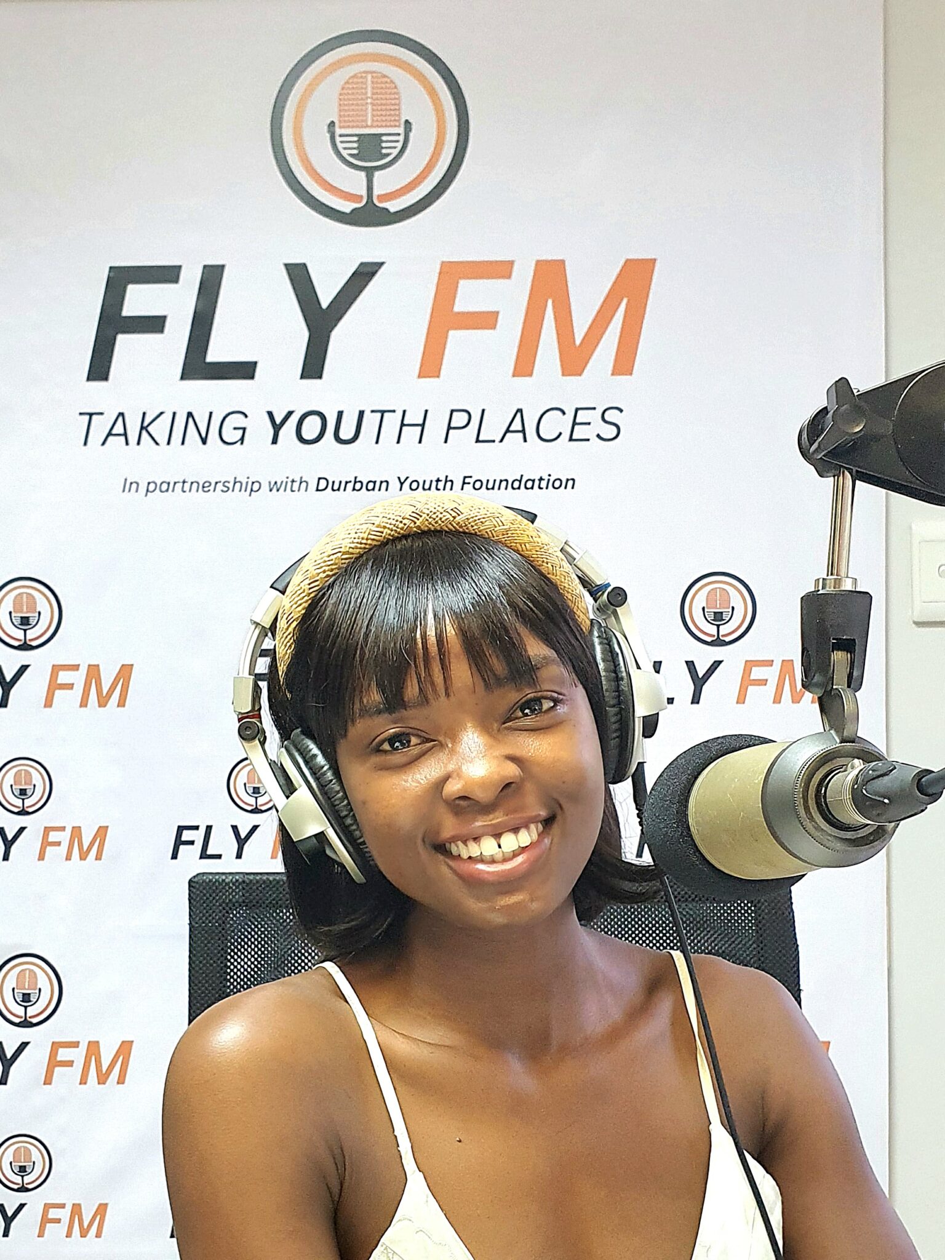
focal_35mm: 26
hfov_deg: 53.1
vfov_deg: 67.3
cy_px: 630
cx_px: 472
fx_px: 946
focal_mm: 4.3
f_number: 2.4
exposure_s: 1/50
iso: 500
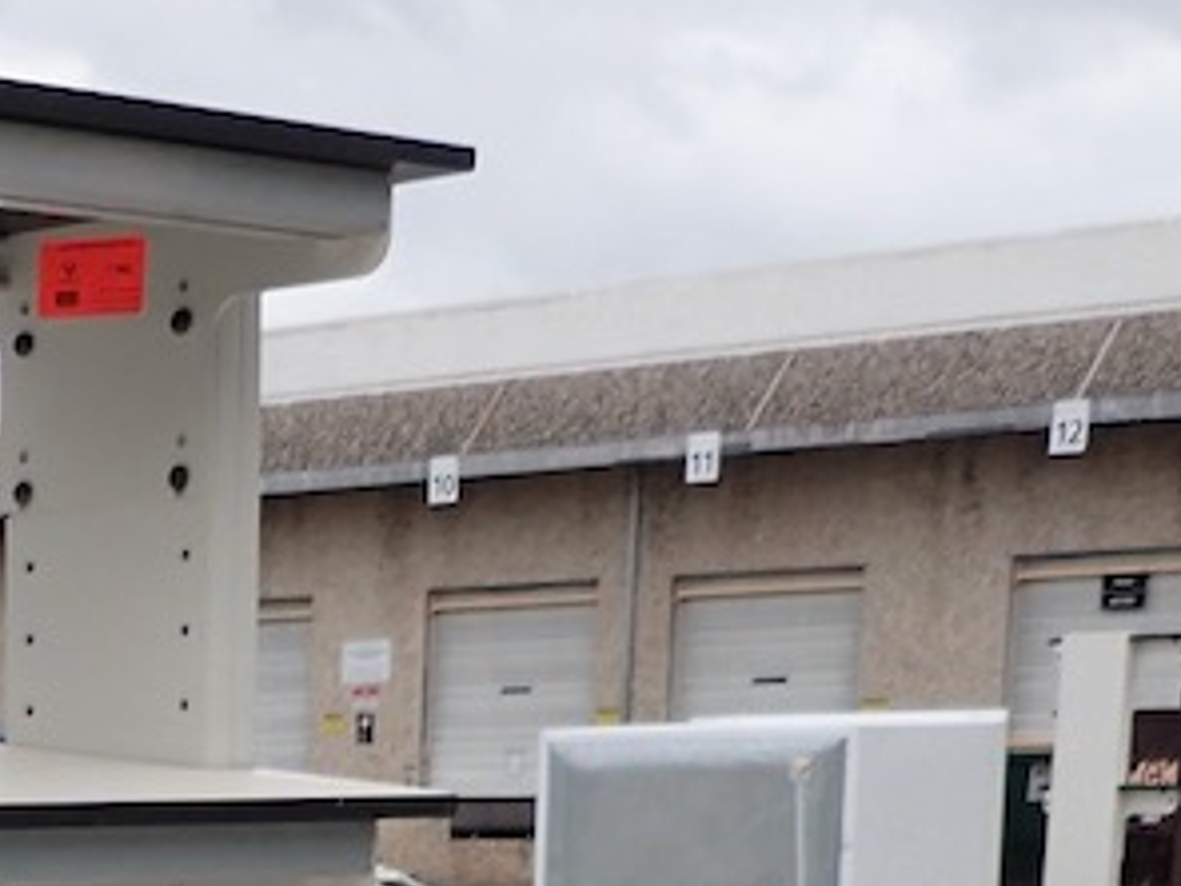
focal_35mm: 108
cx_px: -419
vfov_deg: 12.2
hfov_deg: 17.0
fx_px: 3685
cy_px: 1732
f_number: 2
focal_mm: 4.5
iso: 100
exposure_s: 1/2000
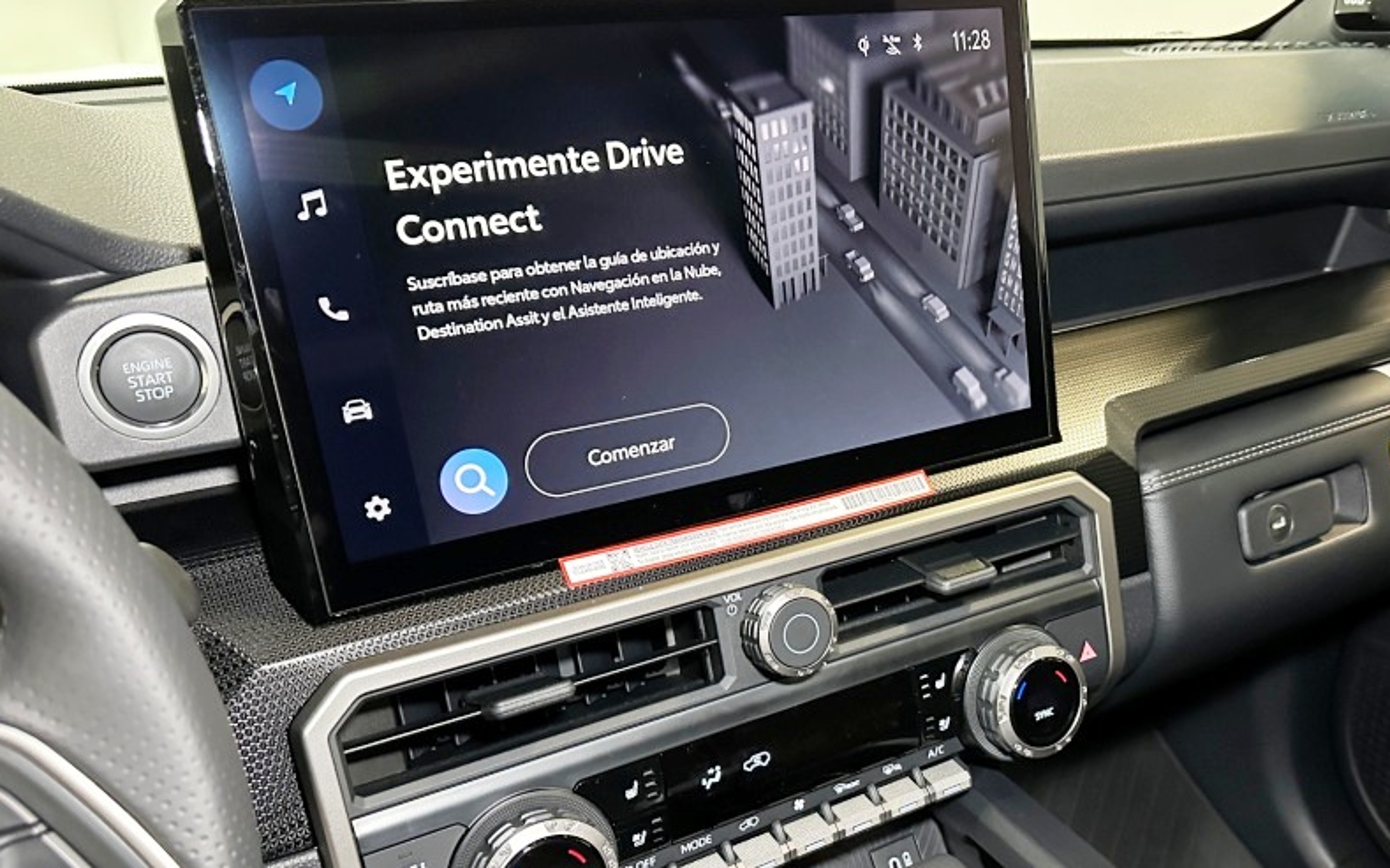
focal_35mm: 33
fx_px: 1250
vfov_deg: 38.0
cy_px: 558
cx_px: 861
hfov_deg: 57.5
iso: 1000
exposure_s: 1/38
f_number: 1.78
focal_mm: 6.86
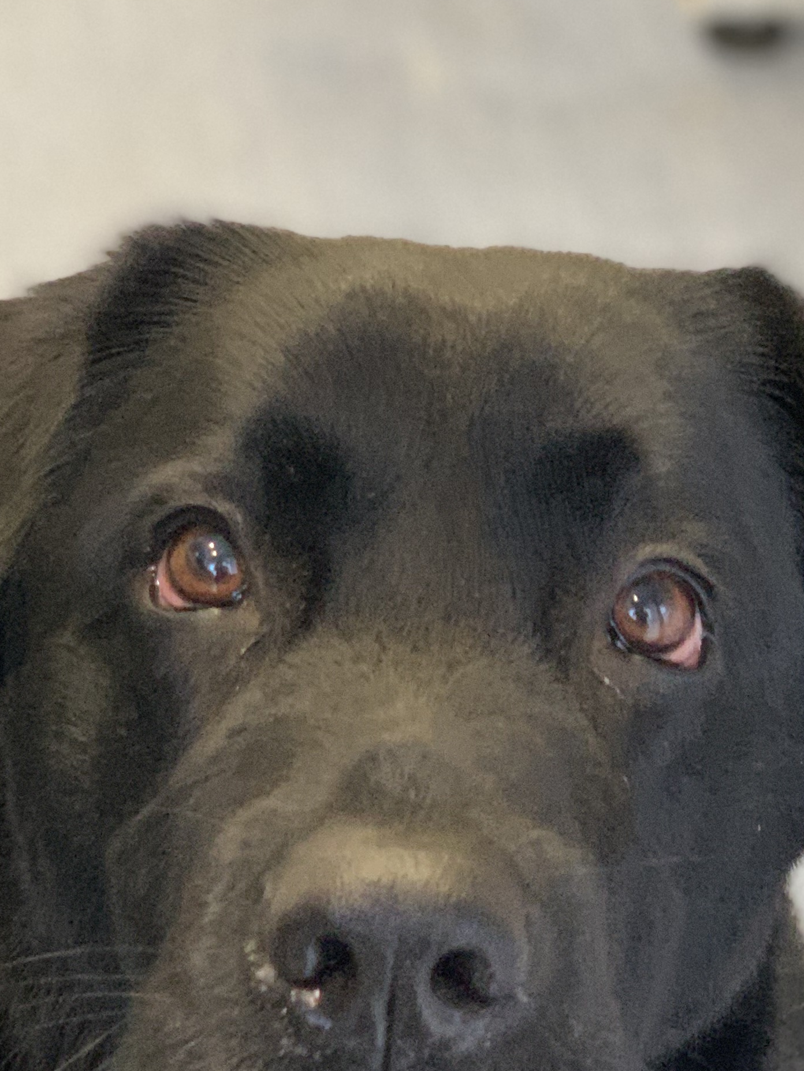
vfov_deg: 17.1
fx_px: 3498
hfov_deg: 13.1
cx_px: 397
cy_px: 1035
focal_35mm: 113
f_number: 2.4
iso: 160
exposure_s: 1/50
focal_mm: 6
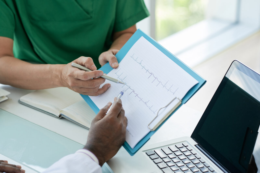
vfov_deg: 16.1
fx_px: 614
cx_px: 130
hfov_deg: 23.9
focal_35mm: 85
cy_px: 86
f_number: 4
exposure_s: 1/250
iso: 560
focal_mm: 85
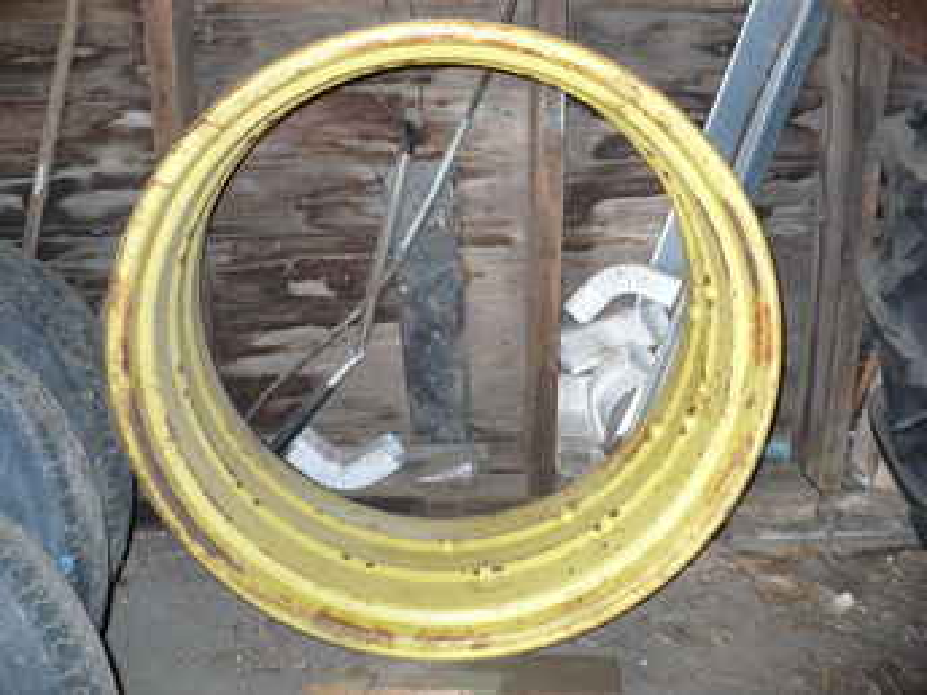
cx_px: 464
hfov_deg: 50.1
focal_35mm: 37
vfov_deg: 38.7
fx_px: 991
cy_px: 348
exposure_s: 1/30
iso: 160
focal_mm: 6.1
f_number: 2.8
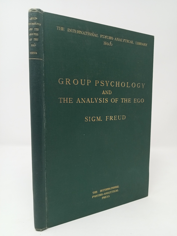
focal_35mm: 28
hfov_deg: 49.7
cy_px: 118
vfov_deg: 63.4
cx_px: 88
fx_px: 191
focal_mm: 3.46
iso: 117
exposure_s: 1/50
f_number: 2.2
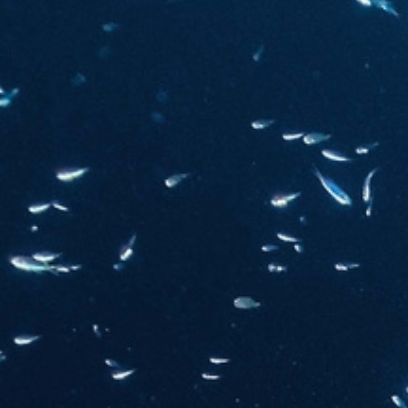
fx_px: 2987
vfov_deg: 7.3
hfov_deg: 7.6
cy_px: 1011
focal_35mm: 224
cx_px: 742
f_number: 10
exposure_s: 1/40
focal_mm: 6.86
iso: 100
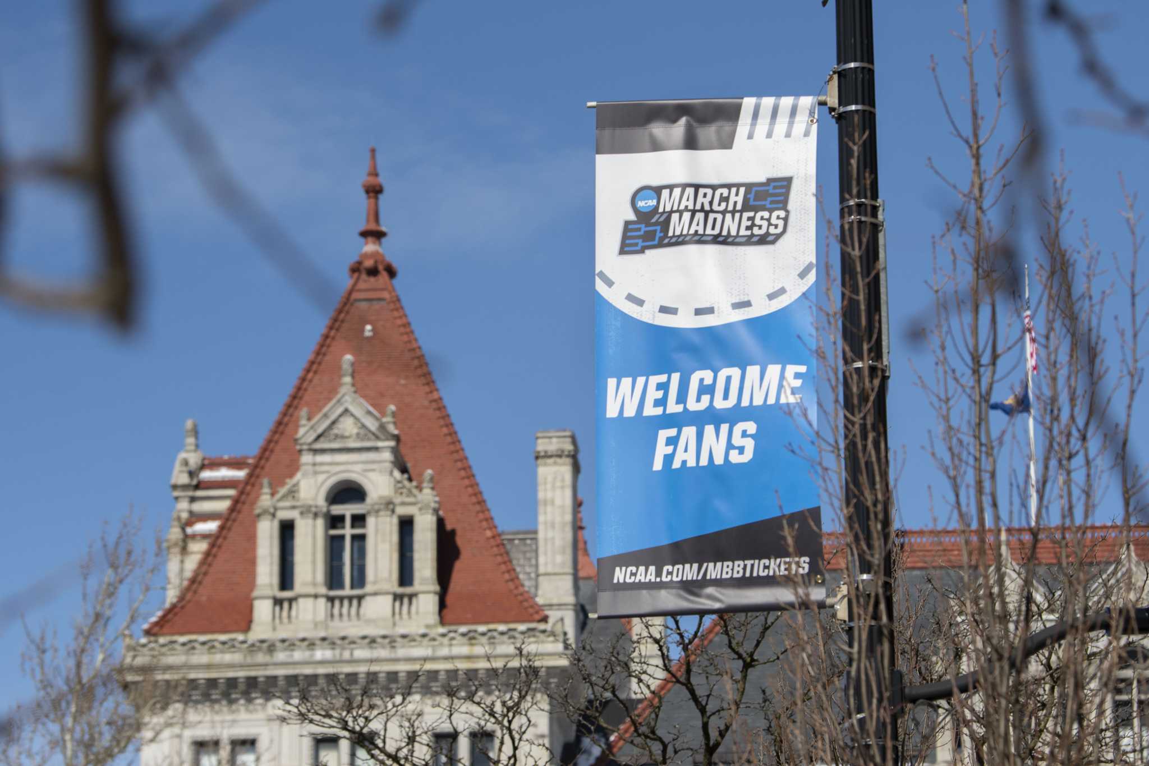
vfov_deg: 9.1
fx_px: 4787
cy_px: 383
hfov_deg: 13.7
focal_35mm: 150
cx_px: 574
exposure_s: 1/5000
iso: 400
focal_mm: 100
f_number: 5
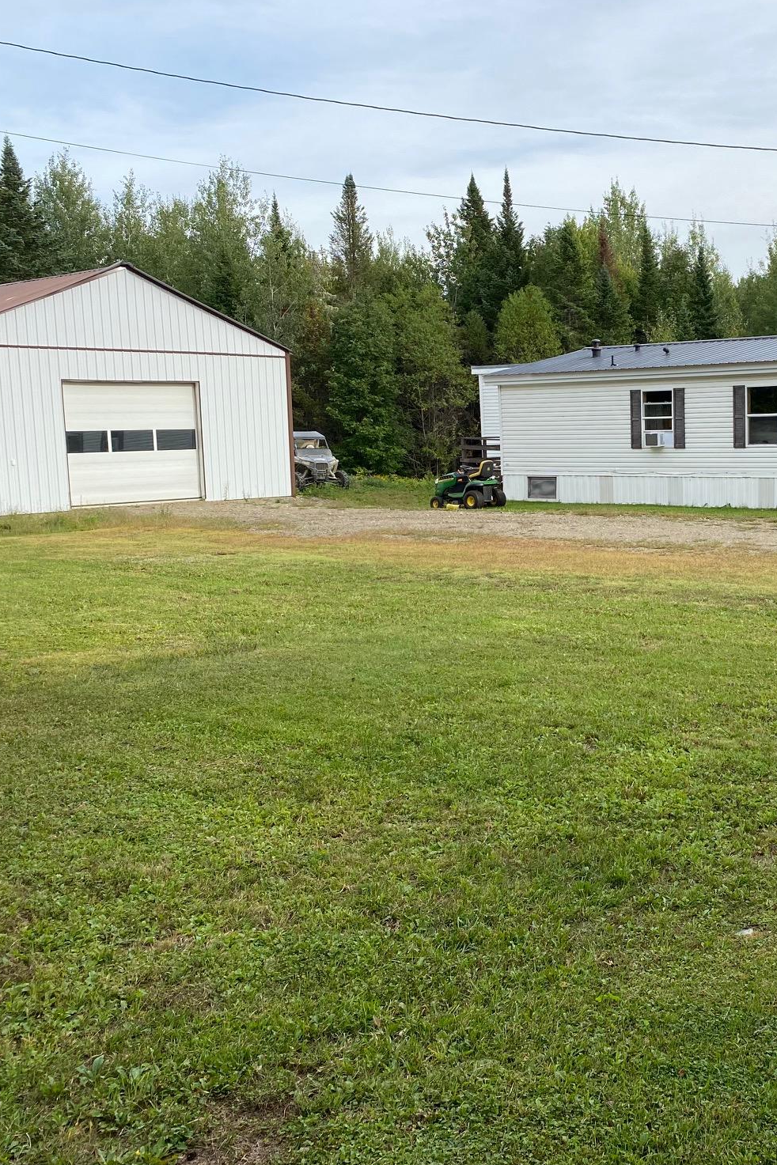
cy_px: 576
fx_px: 1198
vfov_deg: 51.9
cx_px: 659
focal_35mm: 37
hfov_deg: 34.4
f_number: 1.8
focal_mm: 4.25
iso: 32
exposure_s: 1/1484
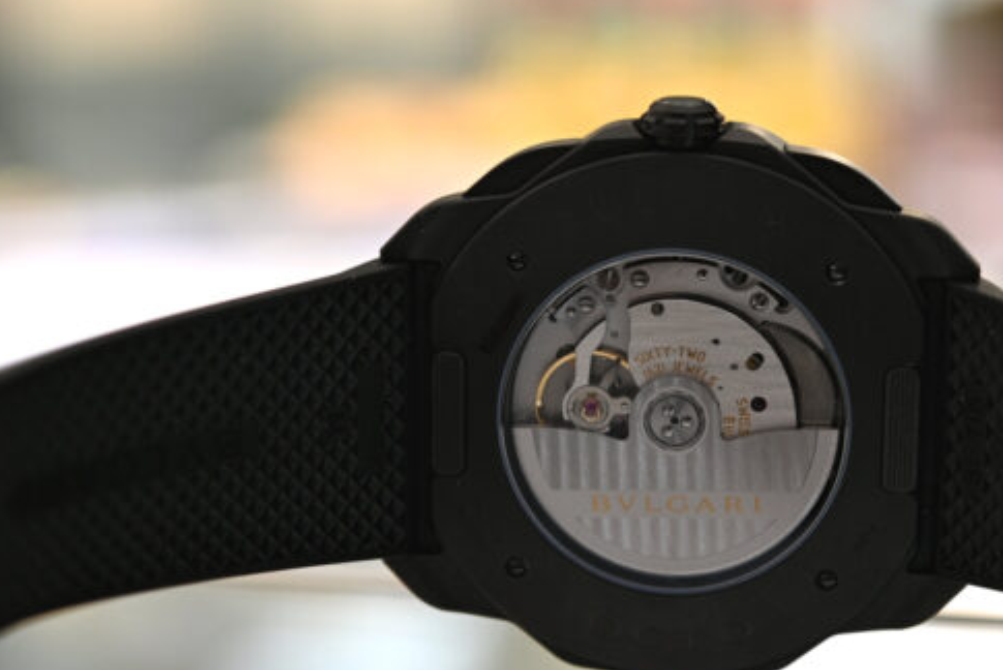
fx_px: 2481
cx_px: 705
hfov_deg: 22.7
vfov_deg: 15.4
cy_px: 354
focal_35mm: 89
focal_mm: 60
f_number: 5.6
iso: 400
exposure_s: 1/25
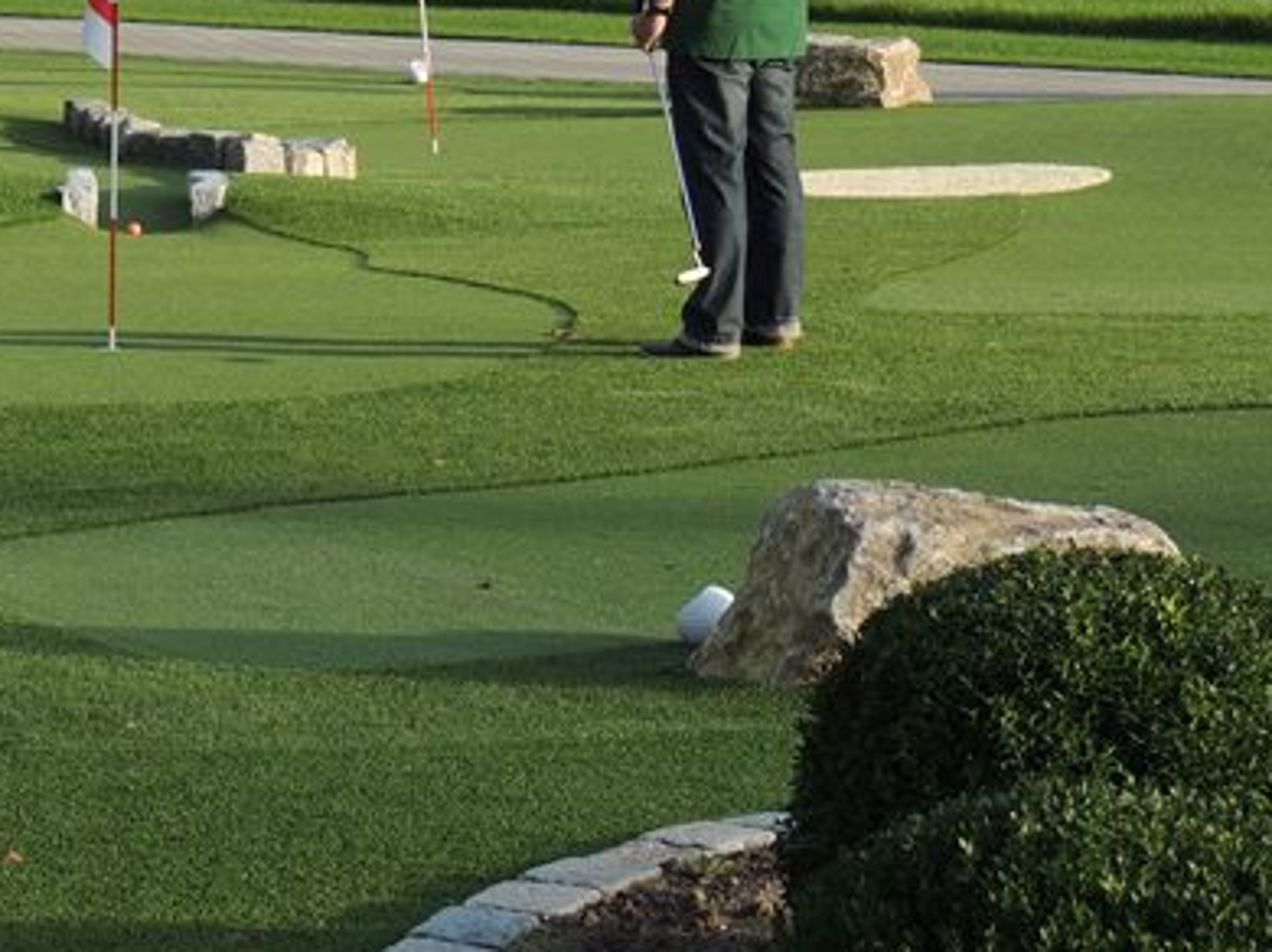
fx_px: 5655
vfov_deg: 9.6
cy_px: 121
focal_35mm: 154
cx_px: 82
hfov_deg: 12.7
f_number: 3.9
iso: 100
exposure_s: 1/250
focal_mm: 13.3
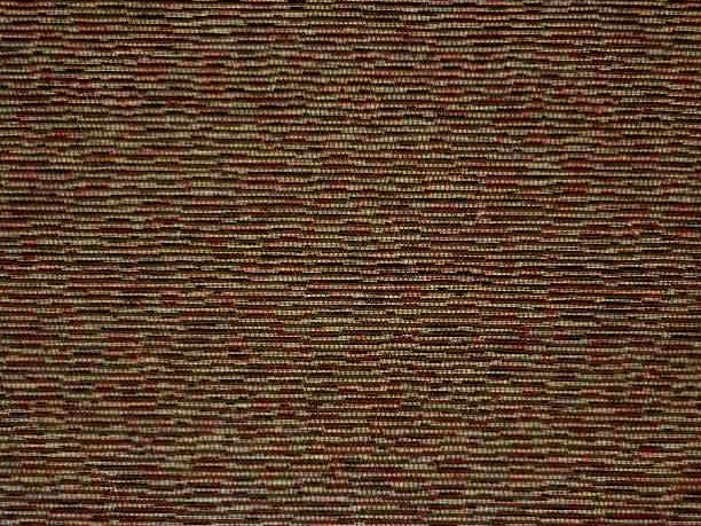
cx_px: 357
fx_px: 1843
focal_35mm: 91
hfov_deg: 21.5
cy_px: 272
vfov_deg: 16.2
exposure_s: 1/40
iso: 200
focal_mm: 15.6
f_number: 5.3
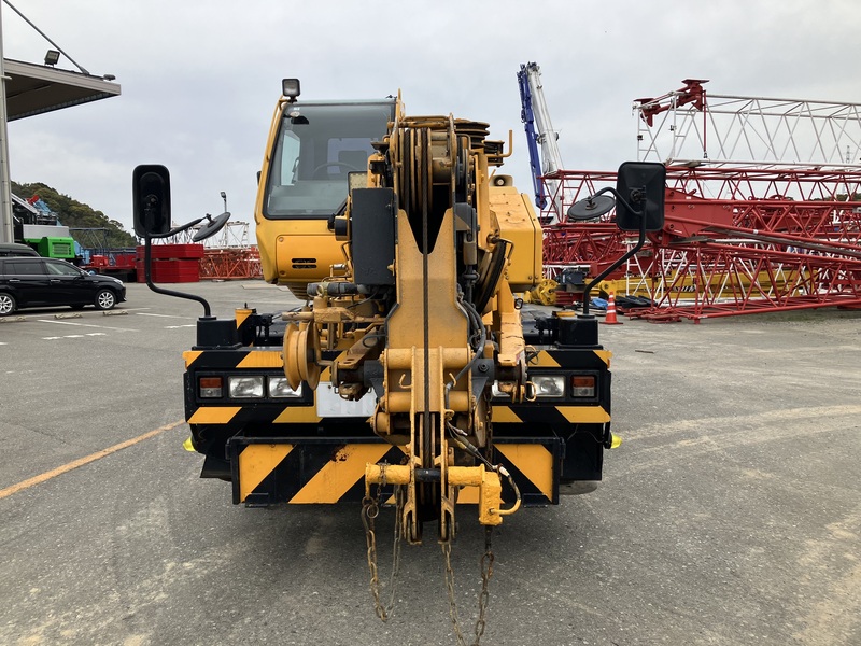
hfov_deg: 63.4
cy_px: 323
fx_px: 696
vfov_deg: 49.7
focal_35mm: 28
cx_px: 430
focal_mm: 3.99
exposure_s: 1/1185
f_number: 1.8
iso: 32
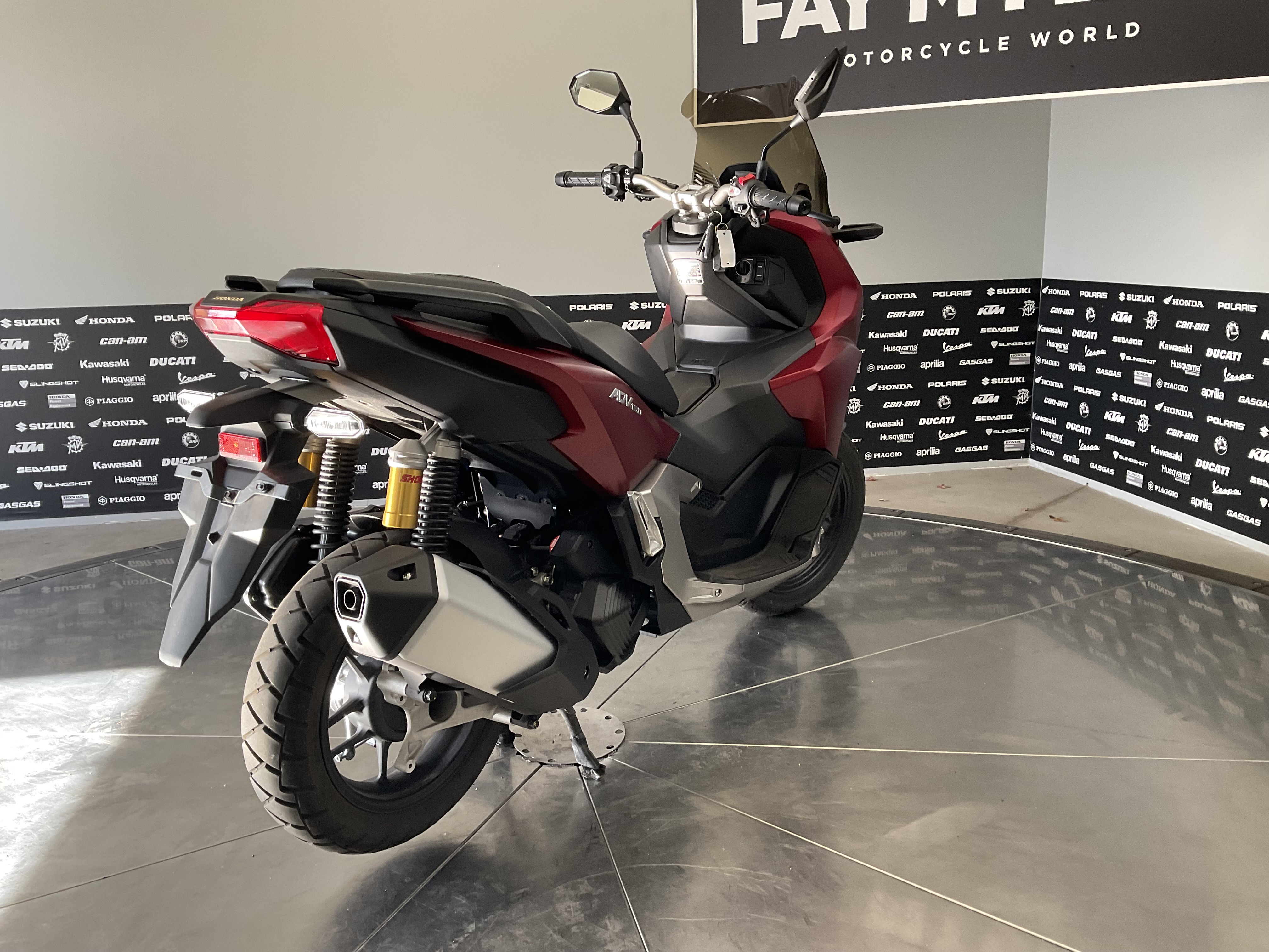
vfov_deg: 48.2
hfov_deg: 61.7
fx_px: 1063
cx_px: 634
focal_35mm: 29
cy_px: 476
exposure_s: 1/120
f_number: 1.8
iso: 64
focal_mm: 3
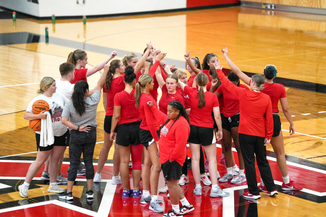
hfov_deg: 11.9
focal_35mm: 173
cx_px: 163
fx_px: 1568
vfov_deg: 7.9
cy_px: 108
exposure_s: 1/1000
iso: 3200
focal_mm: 173.2
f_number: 2.8
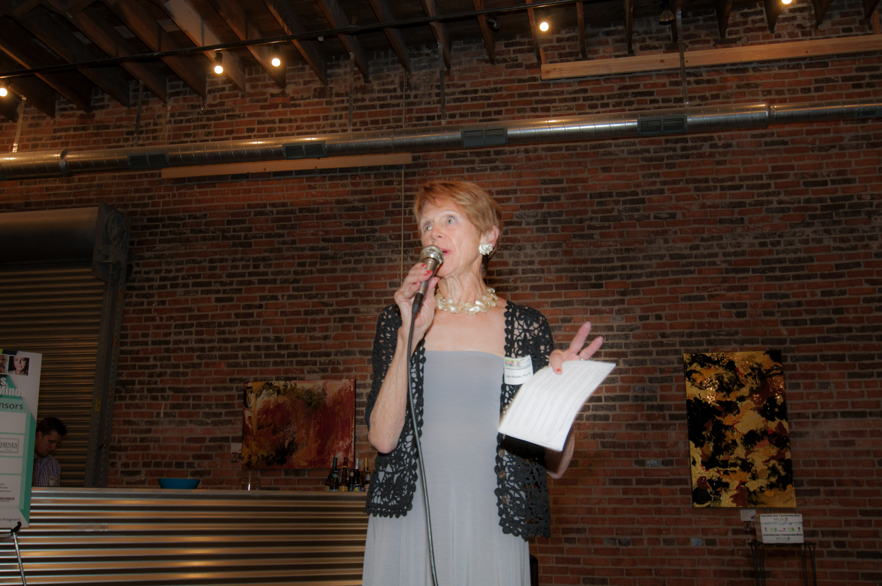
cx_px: 441
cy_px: 293
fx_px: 881
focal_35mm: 36
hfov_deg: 53.2
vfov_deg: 36.8
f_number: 4
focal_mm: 24
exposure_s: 1/60
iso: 400
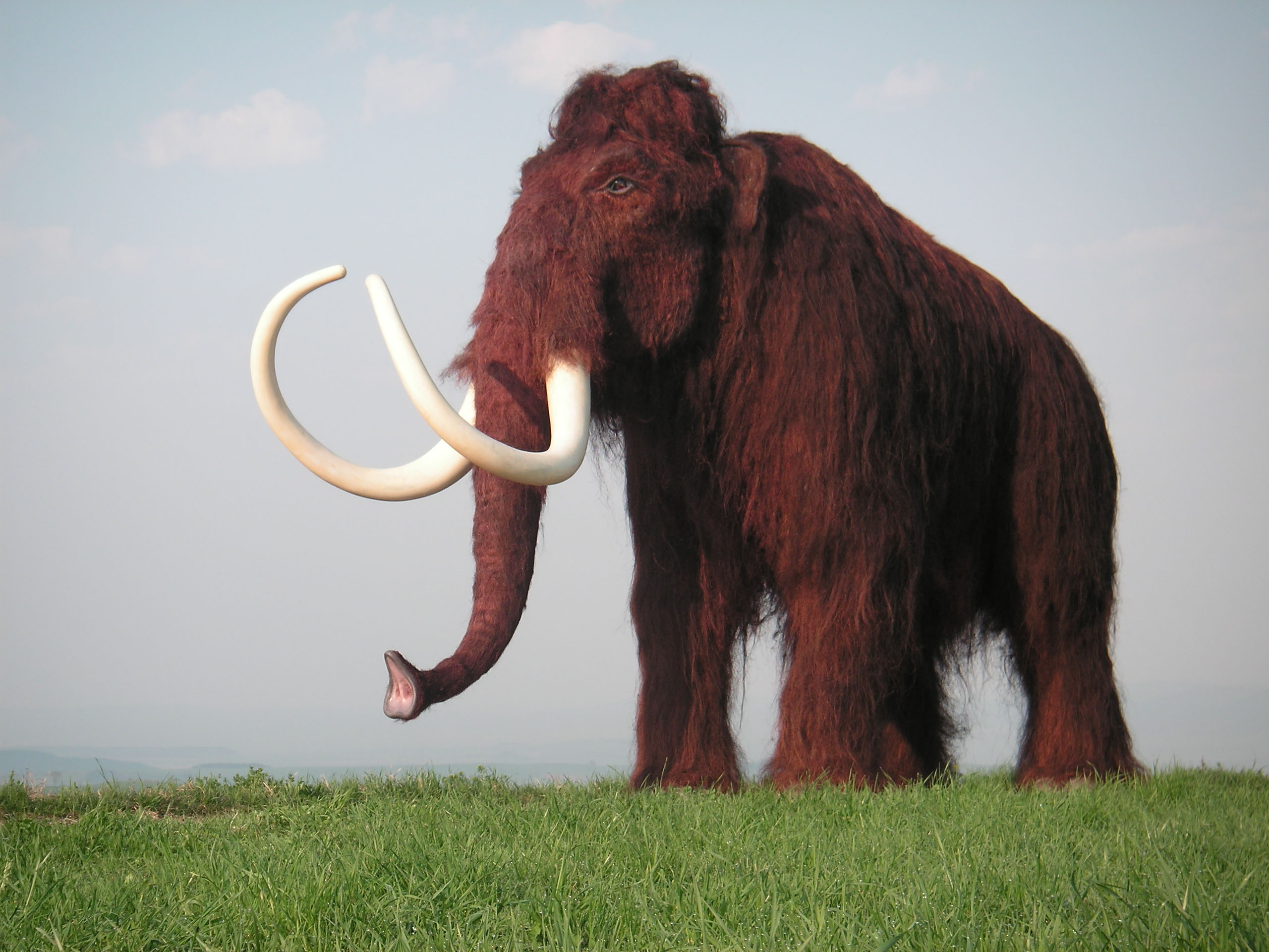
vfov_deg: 17.6
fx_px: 3079
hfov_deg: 23.3
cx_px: 634
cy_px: 476
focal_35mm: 84
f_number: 4
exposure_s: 1/180
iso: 50
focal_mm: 14
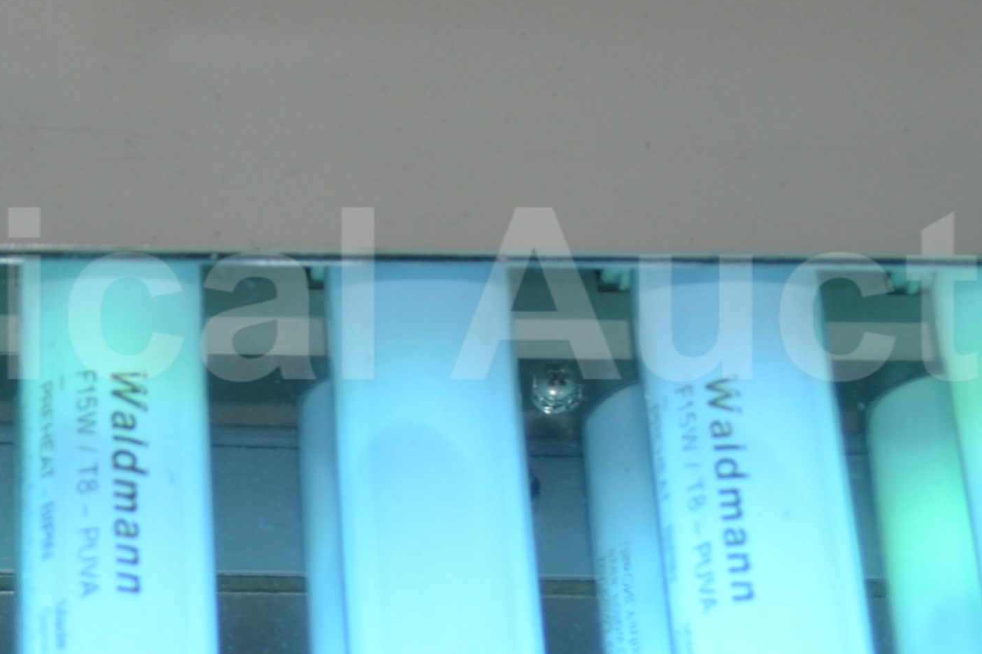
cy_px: 295
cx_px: -42
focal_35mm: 127
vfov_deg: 10.8
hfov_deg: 15.8
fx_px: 3464
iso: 180
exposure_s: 1/125
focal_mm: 26
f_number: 4.2
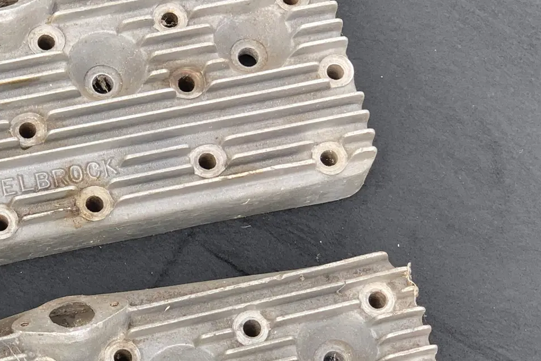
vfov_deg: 12.6
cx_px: 60
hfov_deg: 18.6
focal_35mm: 108
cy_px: 306
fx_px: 1623
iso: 32
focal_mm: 6
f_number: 2.4
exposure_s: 1/122
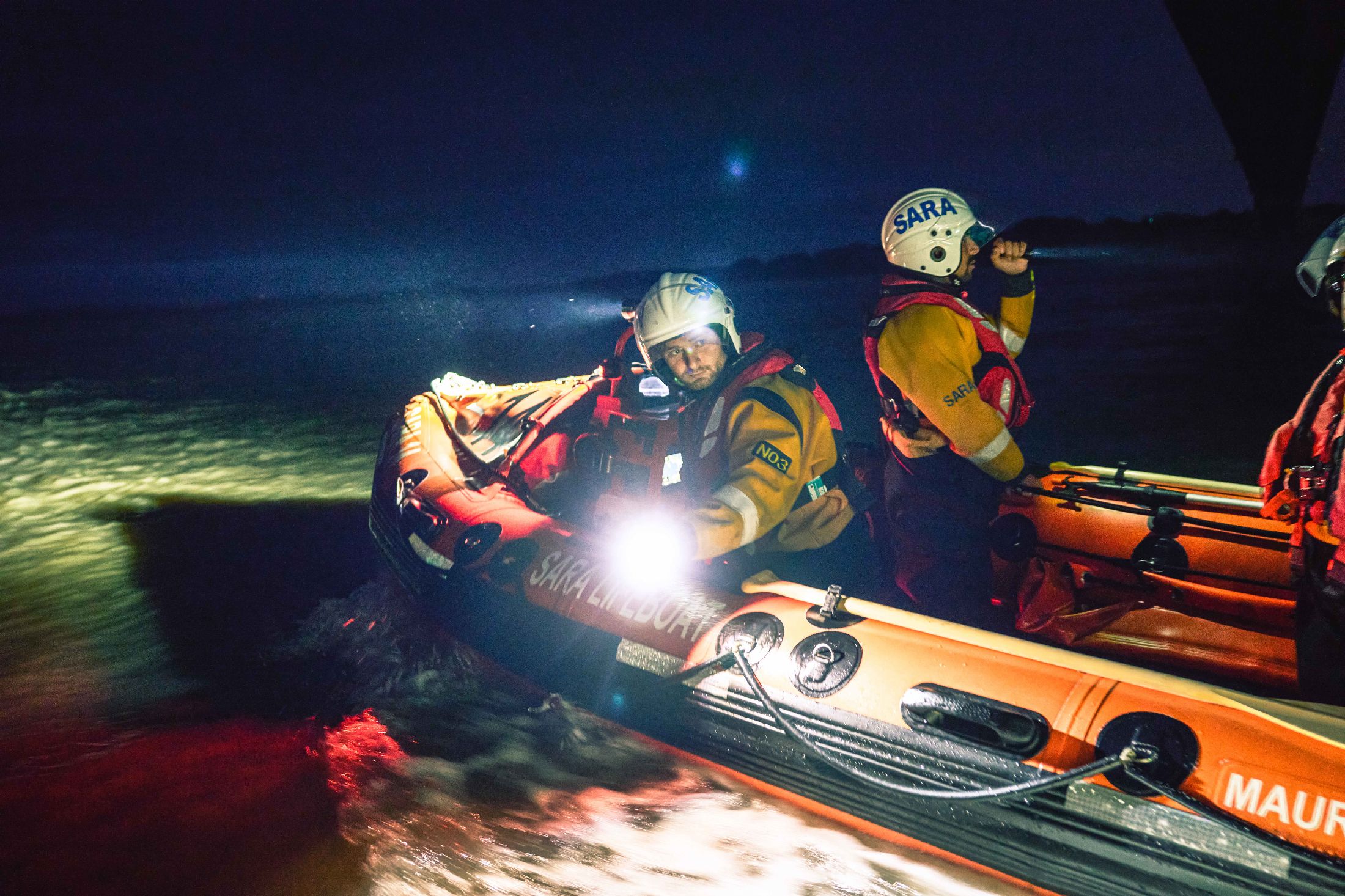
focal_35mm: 31
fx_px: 1158
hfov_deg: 60.3
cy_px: 448
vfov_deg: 42.3
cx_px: 672
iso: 1600
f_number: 2.8
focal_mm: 31
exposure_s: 1/40
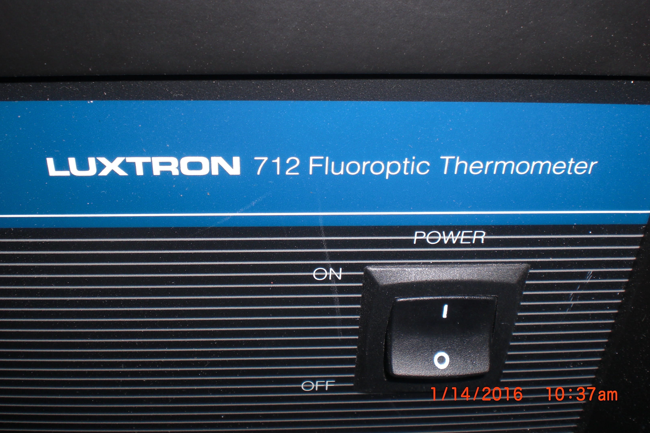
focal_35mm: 40
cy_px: 198
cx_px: 328
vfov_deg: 33.4
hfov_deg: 48.5
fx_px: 722
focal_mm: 6.3
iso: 64
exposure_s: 1/60
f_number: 5.6
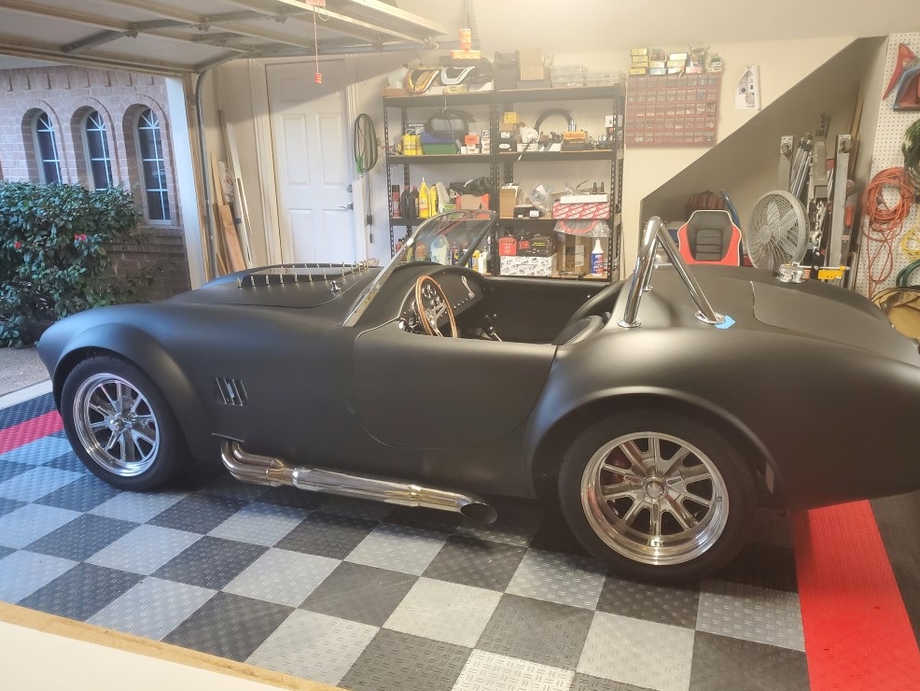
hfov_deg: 65.3
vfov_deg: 51.4
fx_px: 718
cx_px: 476
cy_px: 341
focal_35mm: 27
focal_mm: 4.3
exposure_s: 1/60
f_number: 1.5
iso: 250
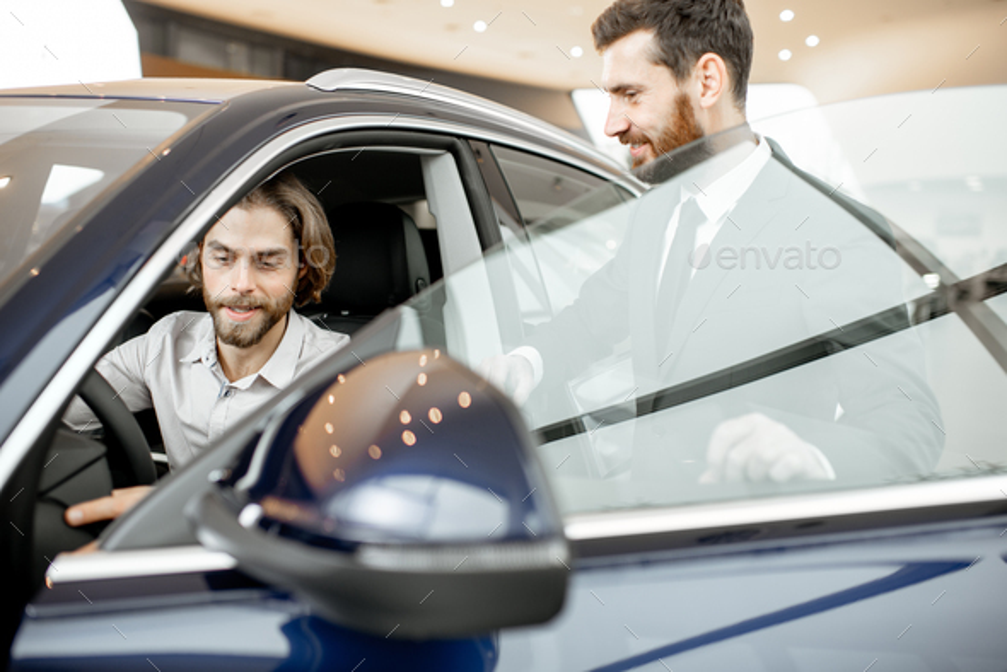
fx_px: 979
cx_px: 504
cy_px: 336
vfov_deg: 37.9
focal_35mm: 35
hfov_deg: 54.4
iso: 200
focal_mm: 35
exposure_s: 1/200
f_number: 2.2
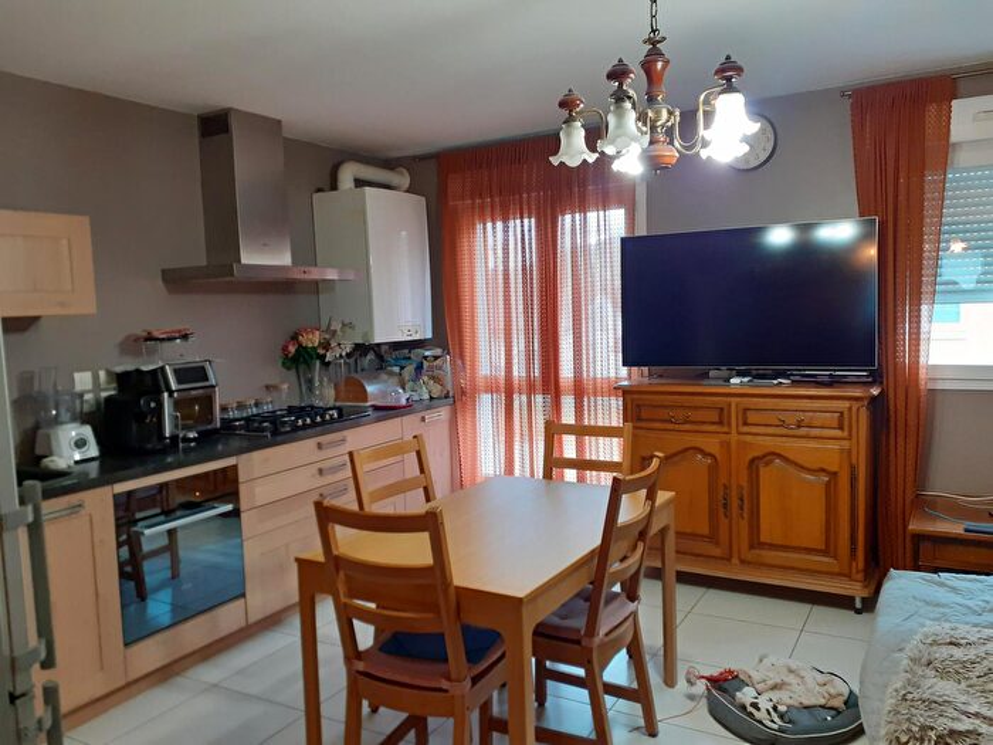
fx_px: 775
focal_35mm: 27
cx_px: 496
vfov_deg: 51.4
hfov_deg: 65.3
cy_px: 372
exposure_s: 1/33
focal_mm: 3.6
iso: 200
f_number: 1.9
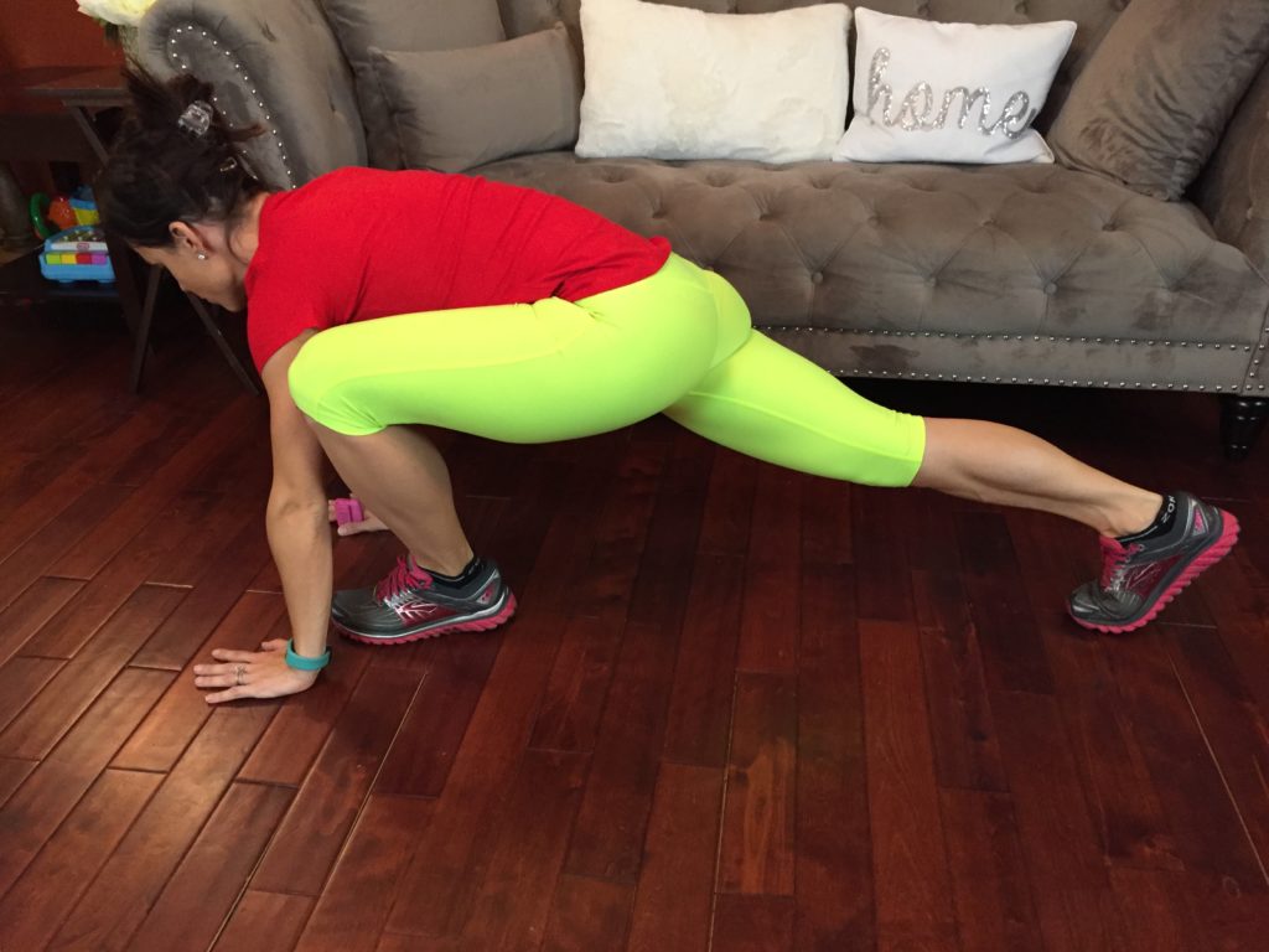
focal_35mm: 29
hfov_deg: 61.7
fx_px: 1063
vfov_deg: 48.2
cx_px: 634
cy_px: 476
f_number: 2.2
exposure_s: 1/30
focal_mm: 4.15
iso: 250
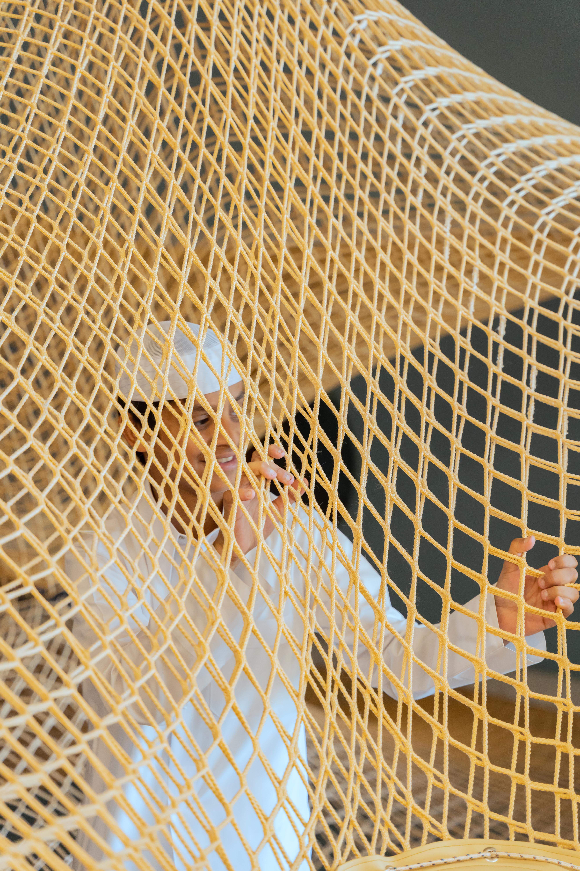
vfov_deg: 28.8
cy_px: 436
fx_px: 1692
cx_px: 290
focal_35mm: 70
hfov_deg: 19.5
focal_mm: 70
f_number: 3.2
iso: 2000
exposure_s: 1/250
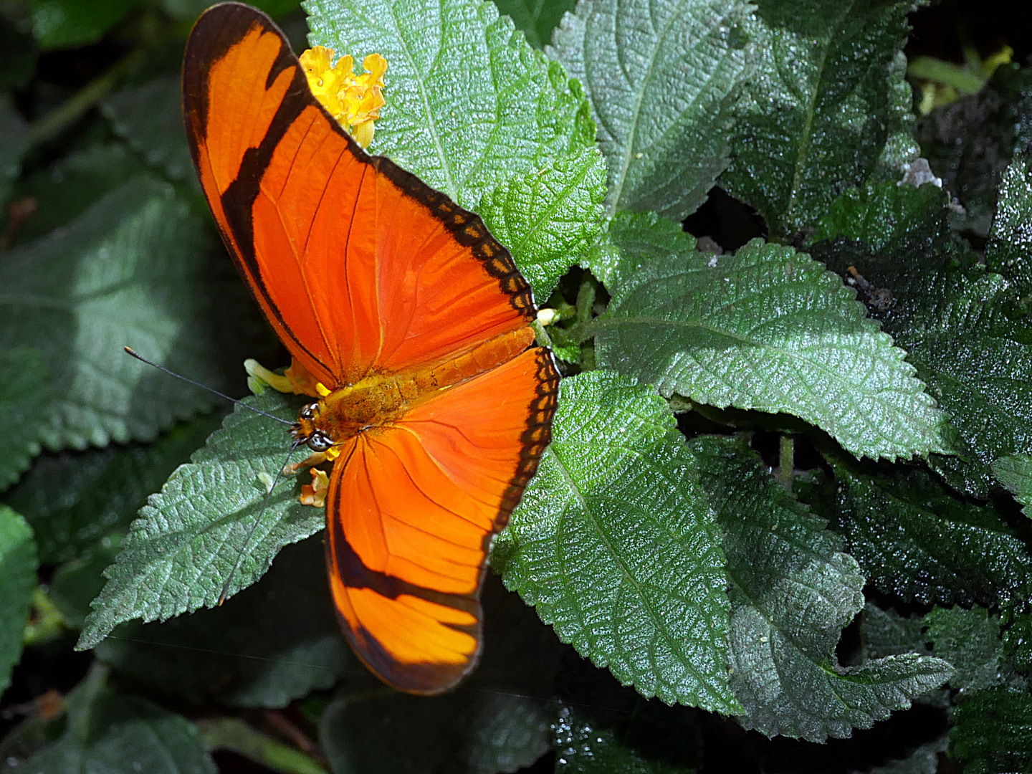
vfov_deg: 6.0
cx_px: 516
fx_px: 7334
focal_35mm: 246
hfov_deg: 8.0
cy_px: 387
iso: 320
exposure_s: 1/125
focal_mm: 61
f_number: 10
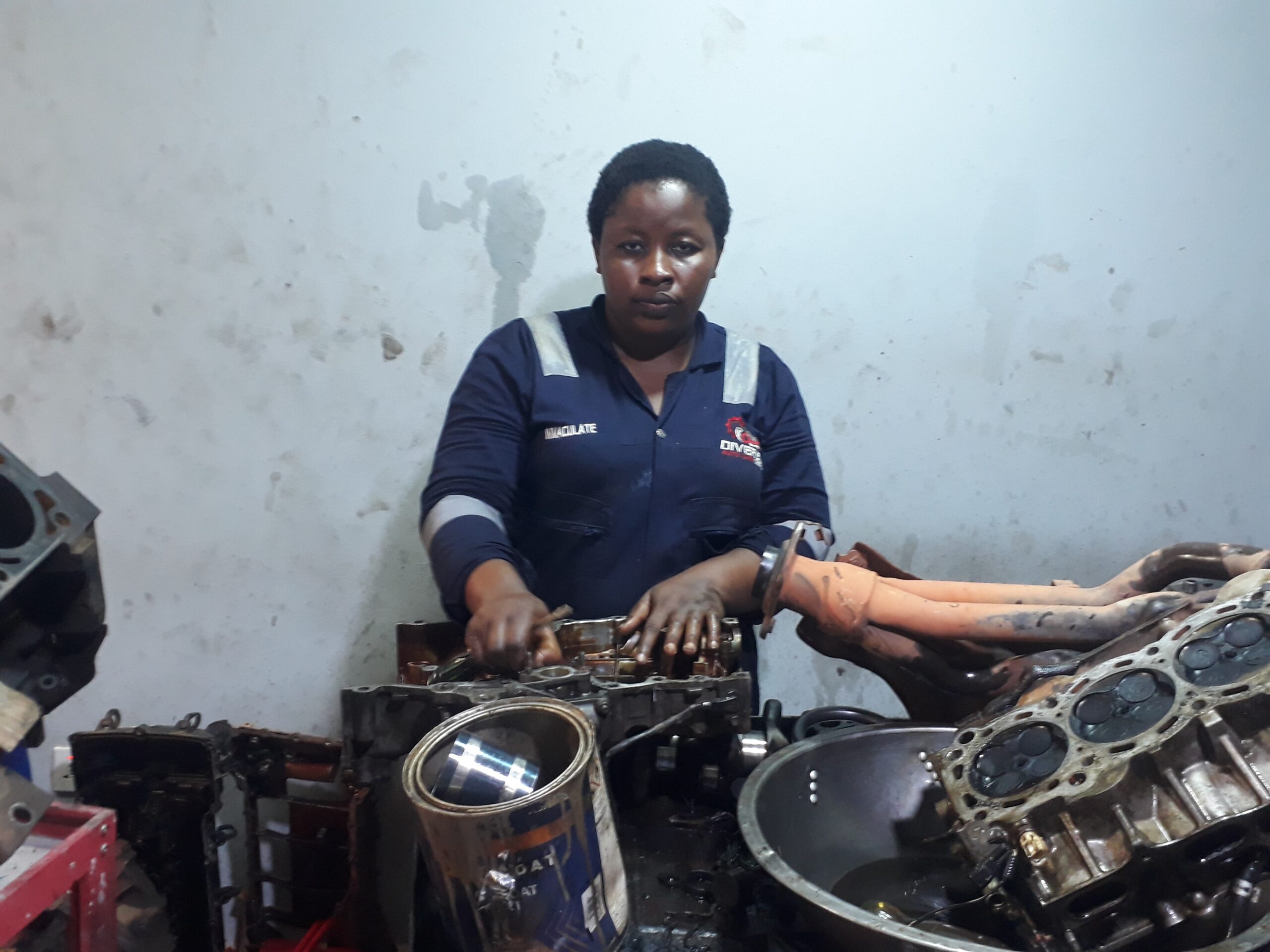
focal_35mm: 27
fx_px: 991
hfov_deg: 65.3
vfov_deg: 51.4
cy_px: 476
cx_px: 635
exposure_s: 1/17
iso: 200
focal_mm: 3.6
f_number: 1.9
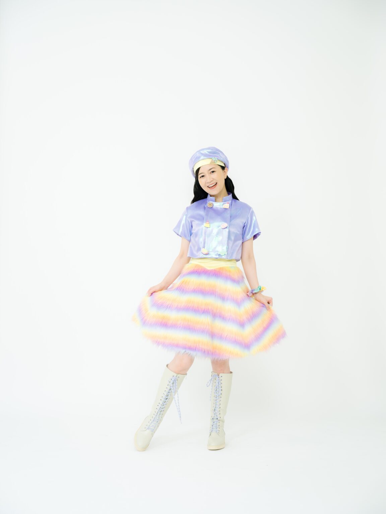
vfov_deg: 37.5
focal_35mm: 51
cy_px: 257
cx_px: 193
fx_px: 758
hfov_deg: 28.6
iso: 100
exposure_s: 1/60
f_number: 5.6
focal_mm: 64
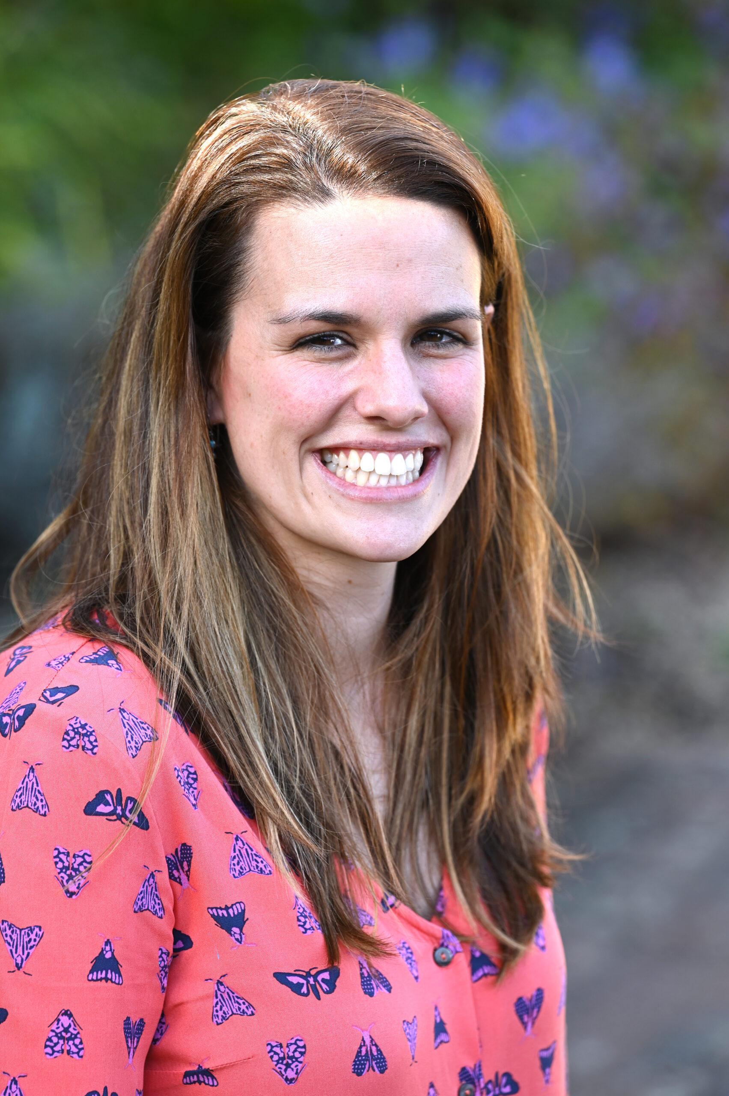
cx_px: 364
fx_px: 5627
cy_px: 548
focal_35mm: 185
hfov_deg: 7.4
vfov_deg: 11.1
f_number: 5
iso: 250
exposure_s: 1/200
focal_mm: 185
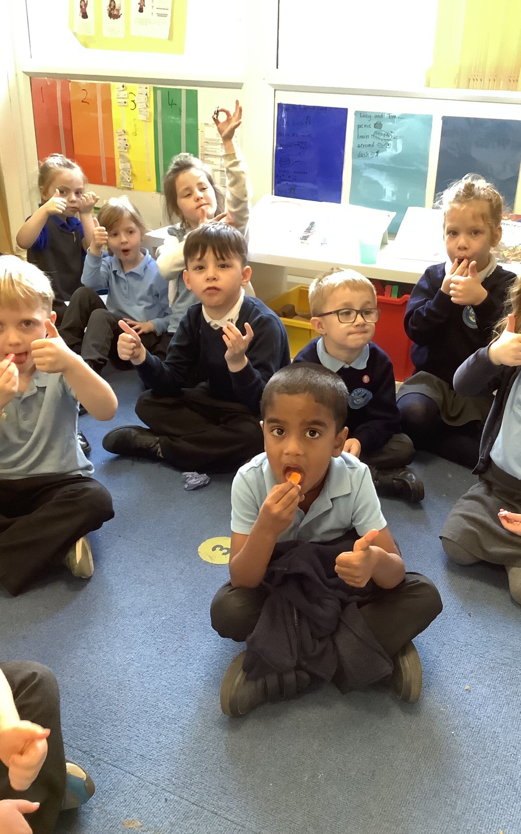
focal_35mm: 33
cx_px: 287
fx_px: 750
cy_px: 417
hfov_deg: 38.3
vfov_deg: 58.1
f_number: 2.4
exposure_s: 1/50
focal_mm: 3.3
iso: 320
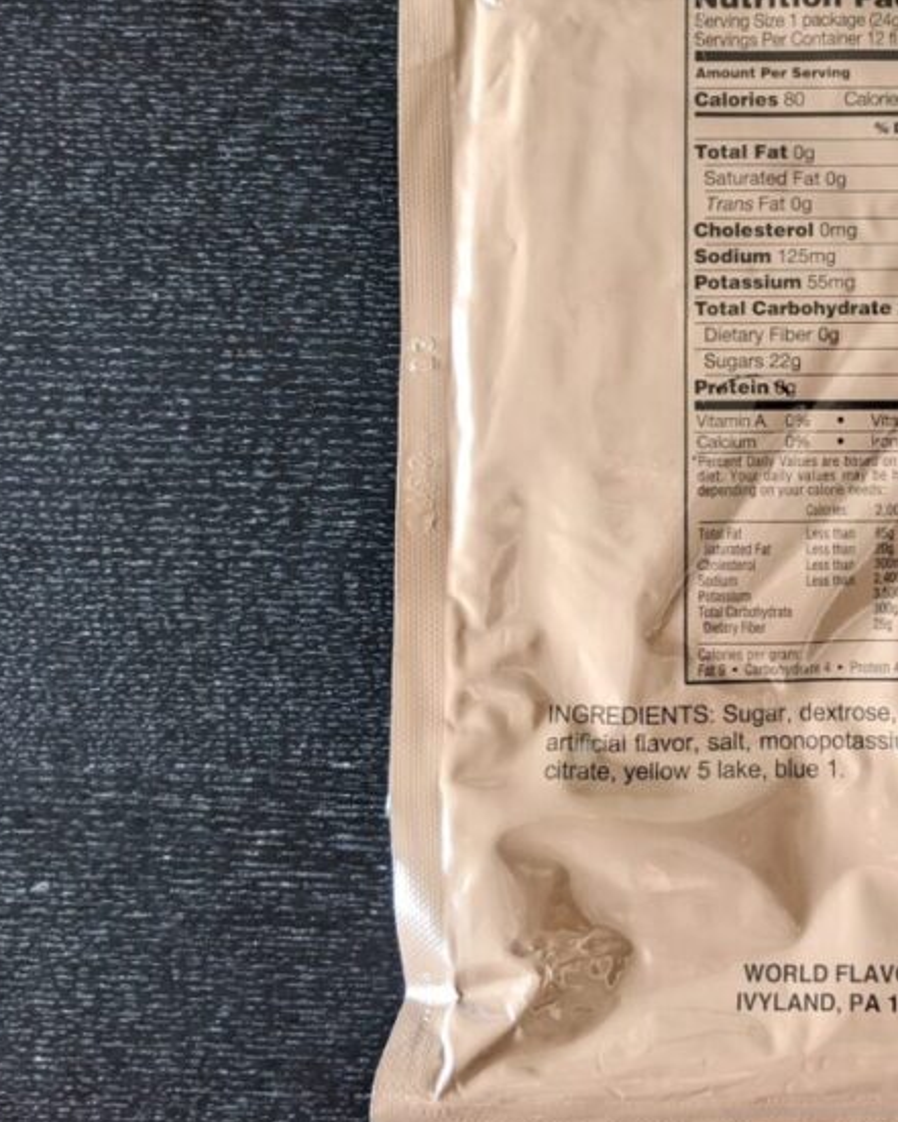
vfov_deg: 37.8
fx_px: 1627
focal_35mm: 49
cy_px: 417
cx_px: 751
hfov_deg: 29.9
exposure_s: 1/23.8
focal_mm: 4.38
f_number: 1.73
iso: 96
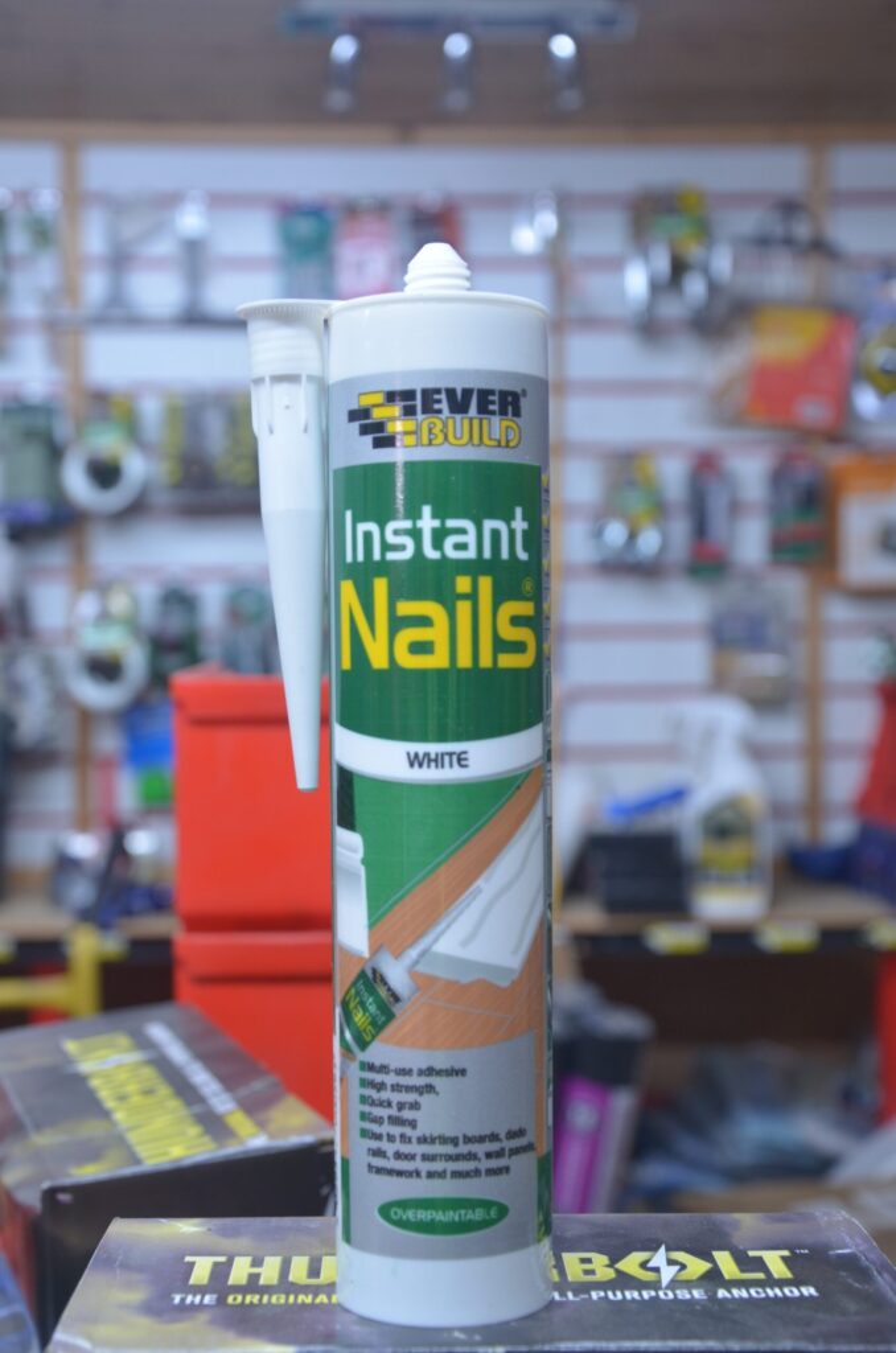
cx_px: 448
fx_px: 1913
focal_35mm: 51
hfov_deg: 26.4
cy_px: 676
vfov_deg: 39.0
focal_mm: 34
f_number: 5
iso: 320
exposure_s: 1/25
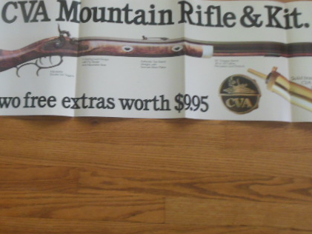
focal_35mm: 38
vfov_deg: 37.6
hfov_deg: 48.8
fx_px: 343
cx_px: 131
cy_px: 96
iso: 400
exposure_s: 1/15
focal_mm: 4.5
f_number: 3.2
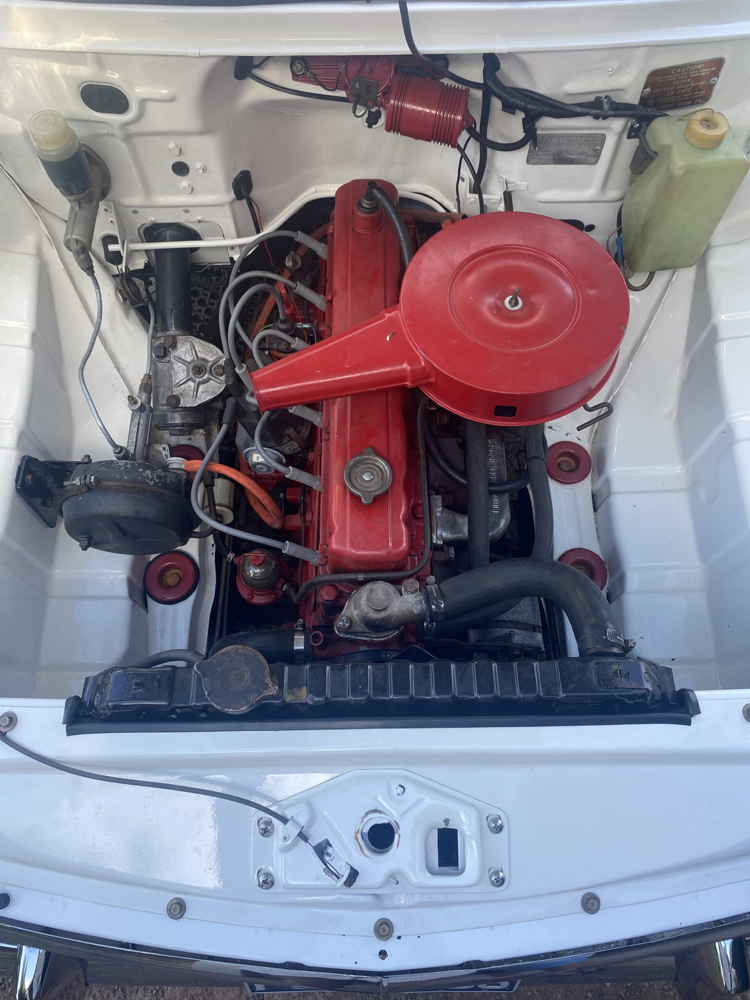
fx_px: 751
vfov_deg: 67.3
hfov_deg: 53.1
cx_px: 375
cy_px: 500
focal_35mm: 26
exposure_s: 1/141
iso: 32
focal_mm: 4.25
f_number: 1.8
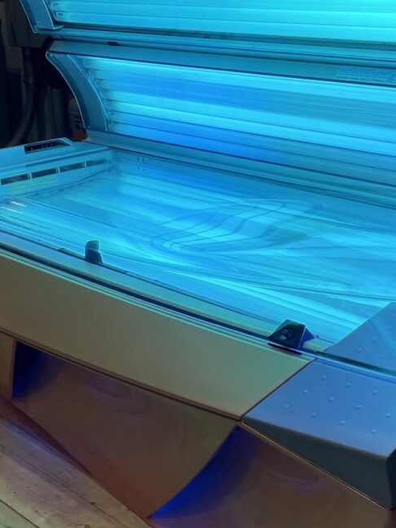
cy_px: 196
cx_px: 248
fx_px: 946
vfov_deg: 31.1
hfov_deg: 23.6
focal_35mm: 62
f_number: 1.6
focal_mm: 4.2
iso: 32
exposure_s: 1/430
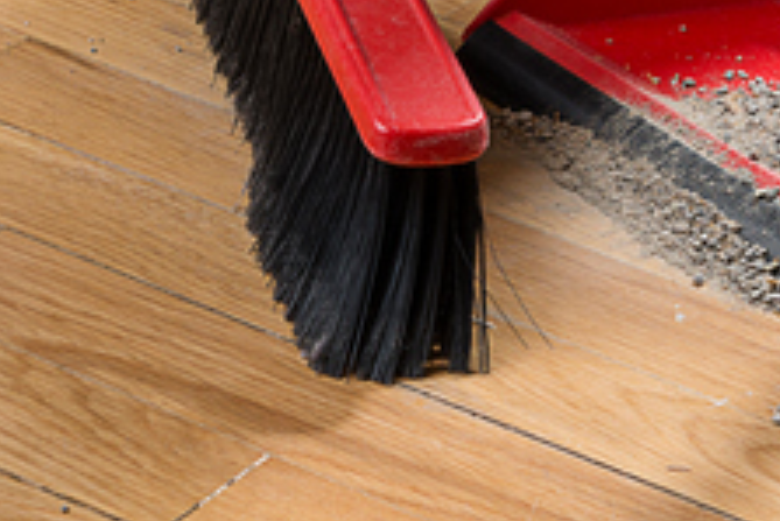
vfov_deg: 7.0
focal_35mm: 195
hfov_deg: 10.5
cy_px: -65
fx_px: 4228
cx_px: 644
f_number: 11
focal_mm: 60
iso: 100
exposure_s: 1/20
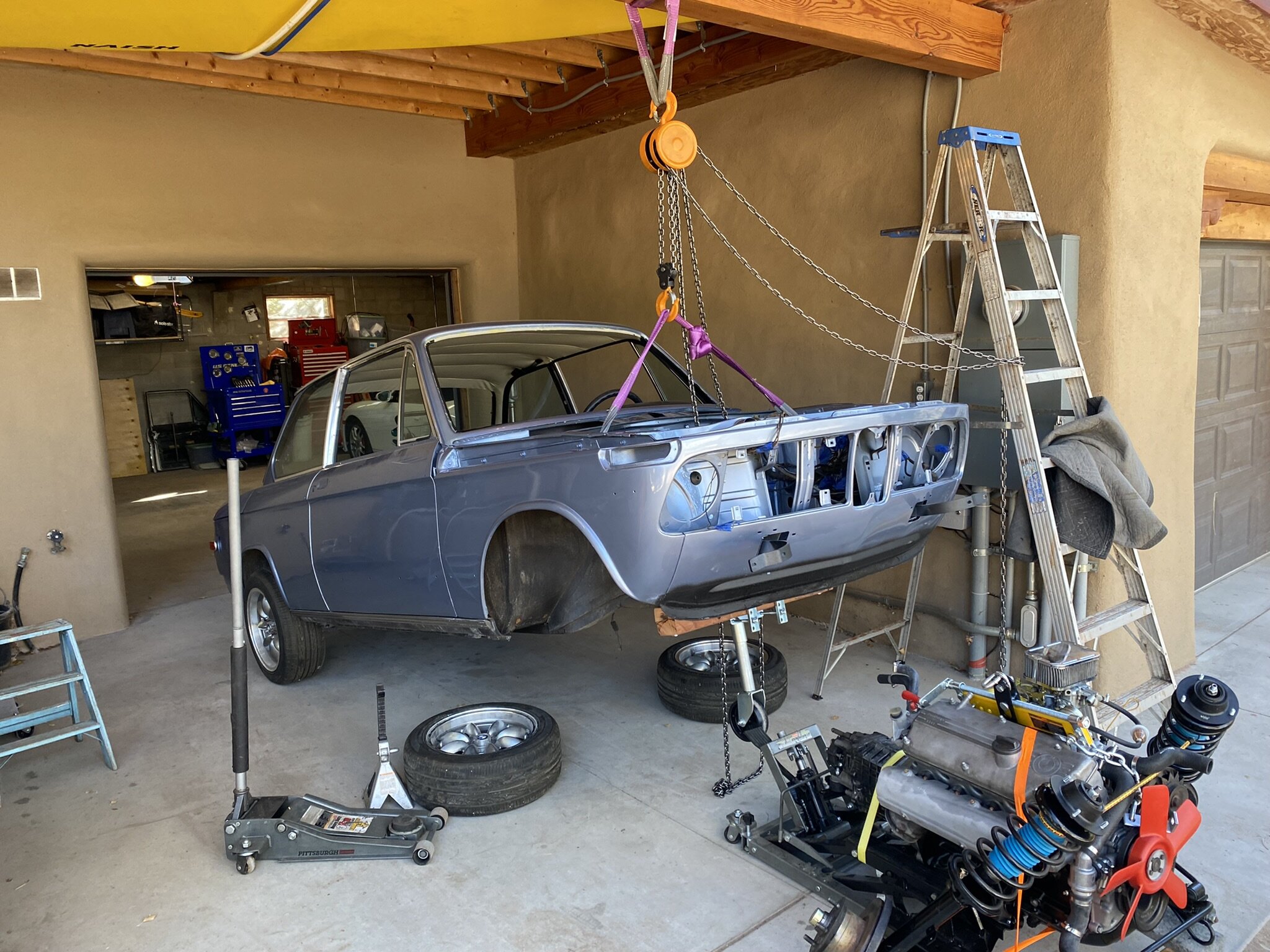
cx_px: 635
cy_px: 476
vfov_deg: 53.1
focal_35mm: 26
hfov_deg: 67.3
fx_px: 954
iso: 100
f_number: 1.8
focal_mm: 4.25
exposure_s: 1/121
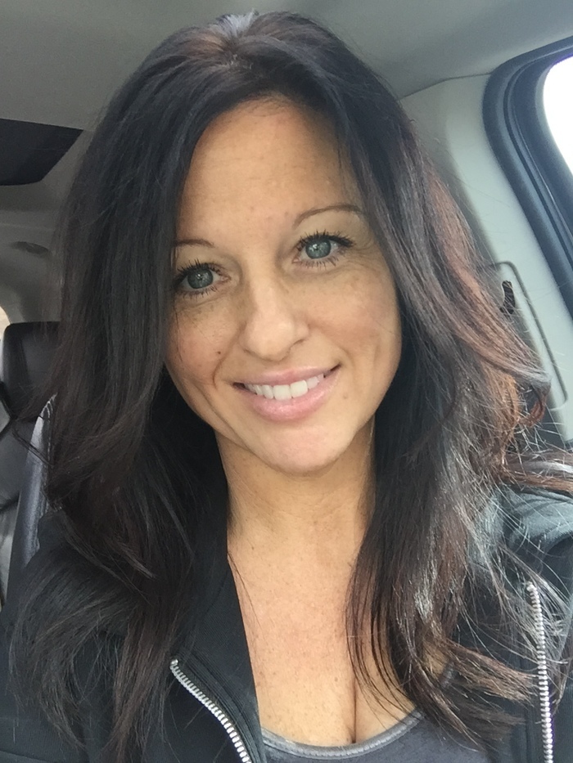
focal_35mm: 31
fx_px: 684
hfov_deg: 45.5
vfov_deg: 58.3
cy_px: 382
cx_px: 286
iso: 40
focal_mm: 2.65
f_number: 2.2
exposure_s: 1/40
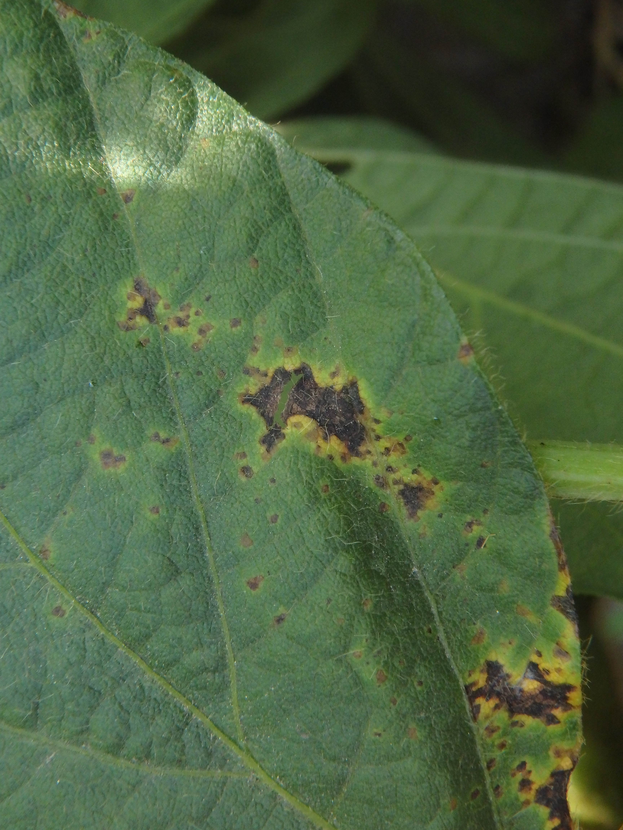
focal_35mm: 49
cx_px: 312
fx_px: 1176
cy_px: 415
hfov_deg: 29.7
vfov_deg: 38.9
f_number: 5.2
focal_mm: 8.7
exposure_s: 1/60
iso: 500
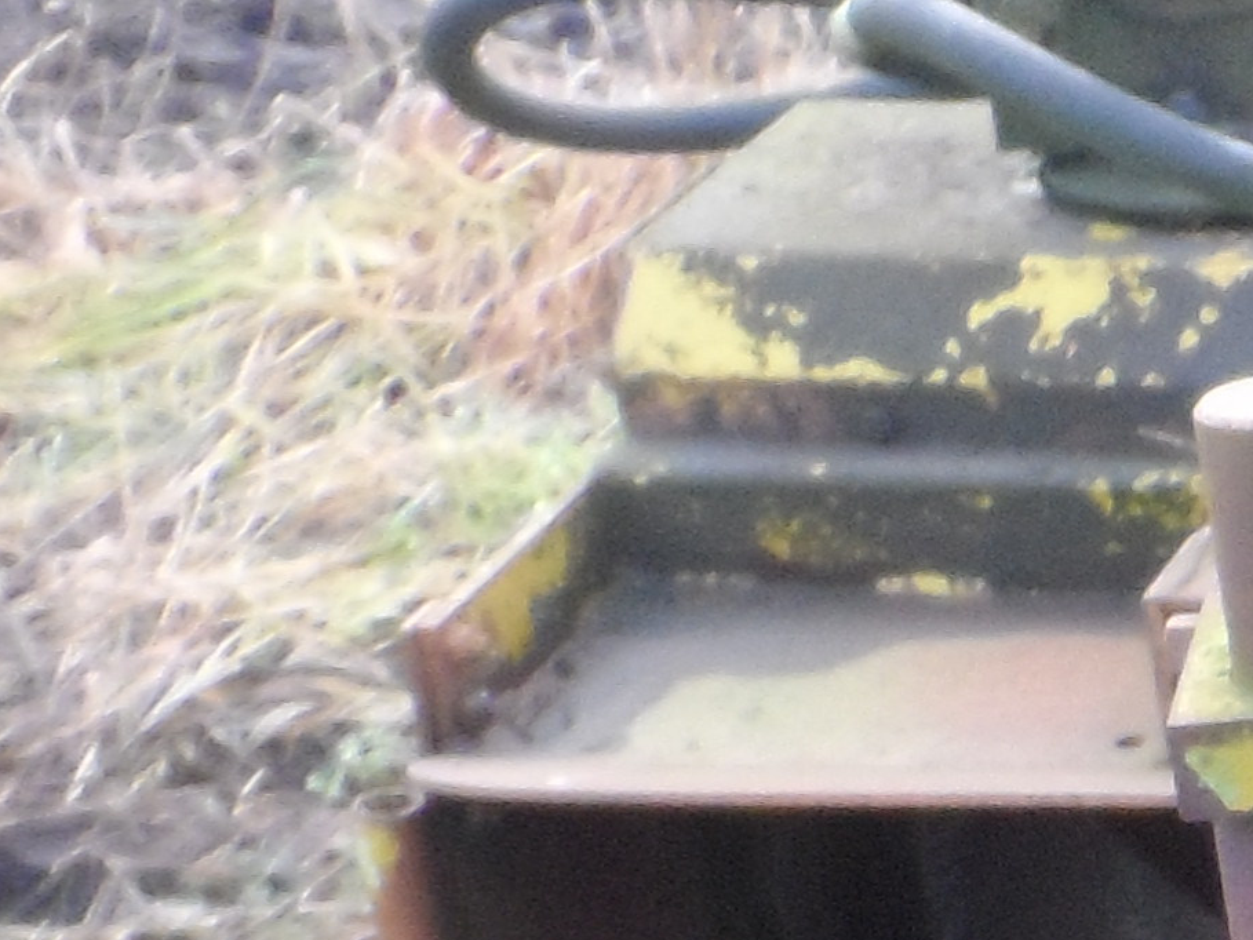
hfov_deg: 14.5
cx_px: 2445
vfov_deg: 12.6
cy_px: 1196
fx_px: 4127
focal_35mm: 114
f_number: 3.2
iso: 320
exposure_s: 1/30
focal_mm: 4
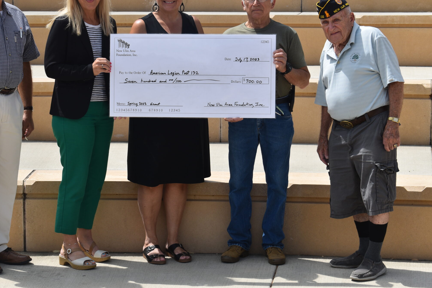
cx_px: 161
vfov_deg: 14.9
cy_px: 107
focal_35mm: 92
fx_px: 1104
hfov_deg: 22.1
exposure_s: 1/320
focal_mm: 48
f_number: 9
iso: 100
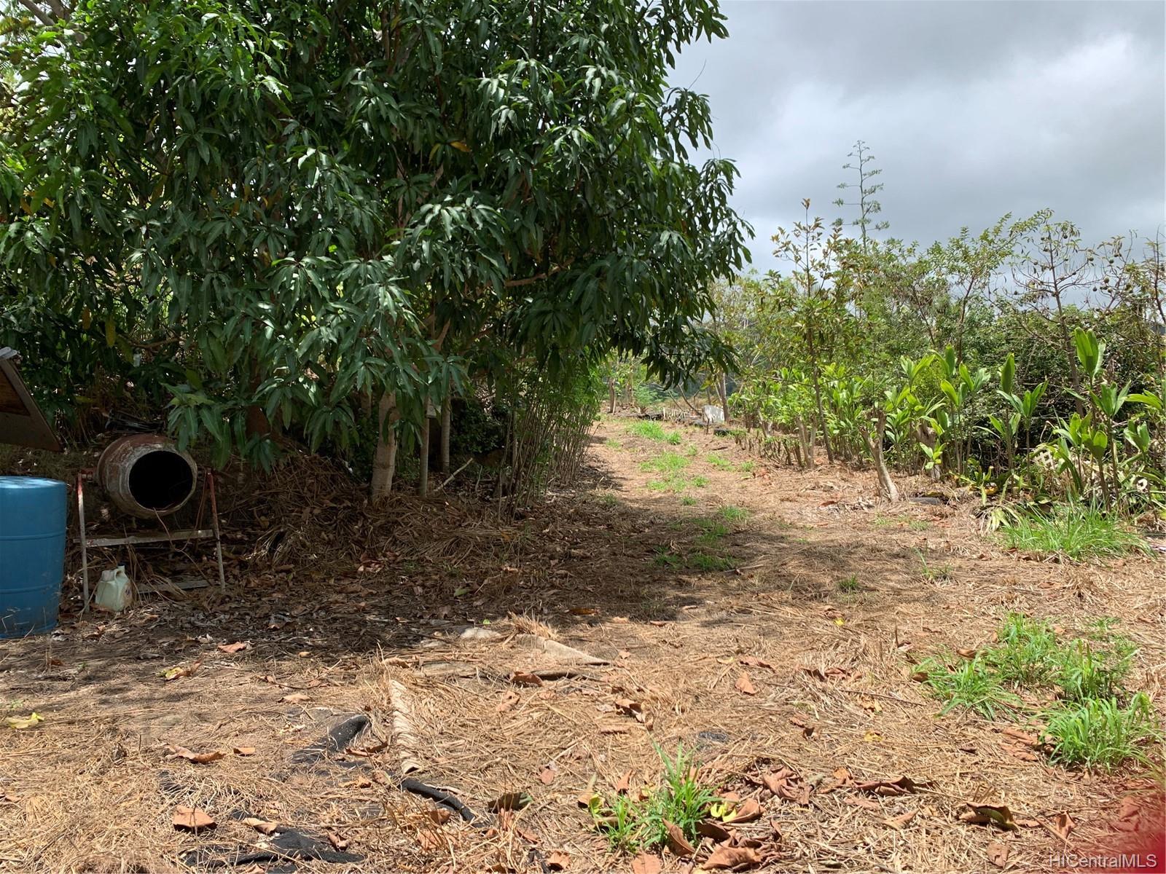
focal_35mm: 26
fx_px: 876
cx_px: 583
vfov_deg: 53.1
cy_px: 437
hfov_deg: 67.3
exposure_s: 1/1468
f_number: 1.8
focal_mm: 4.25
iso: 25
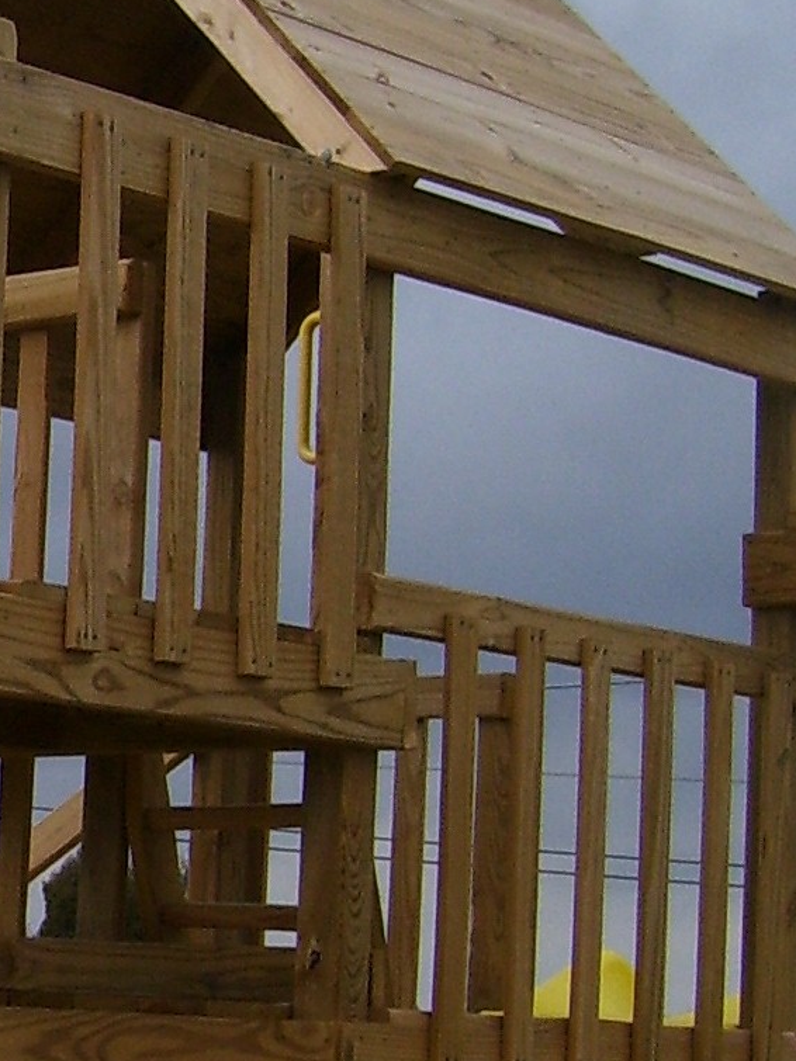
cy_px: 746
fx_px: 3558
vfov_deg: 16.9
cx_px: -433
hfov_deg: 12.1
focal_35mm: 116
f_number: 4.8
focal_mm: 5.6
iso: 80
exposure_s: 1/350
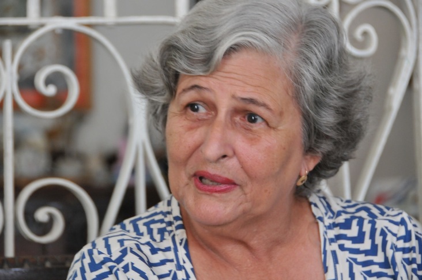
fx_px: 1844
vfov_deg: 8.7
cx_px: 211
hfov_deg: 13.1
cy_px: 140
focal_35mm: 158
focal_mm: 105
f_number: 5.3
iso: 1000
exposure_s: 1/15
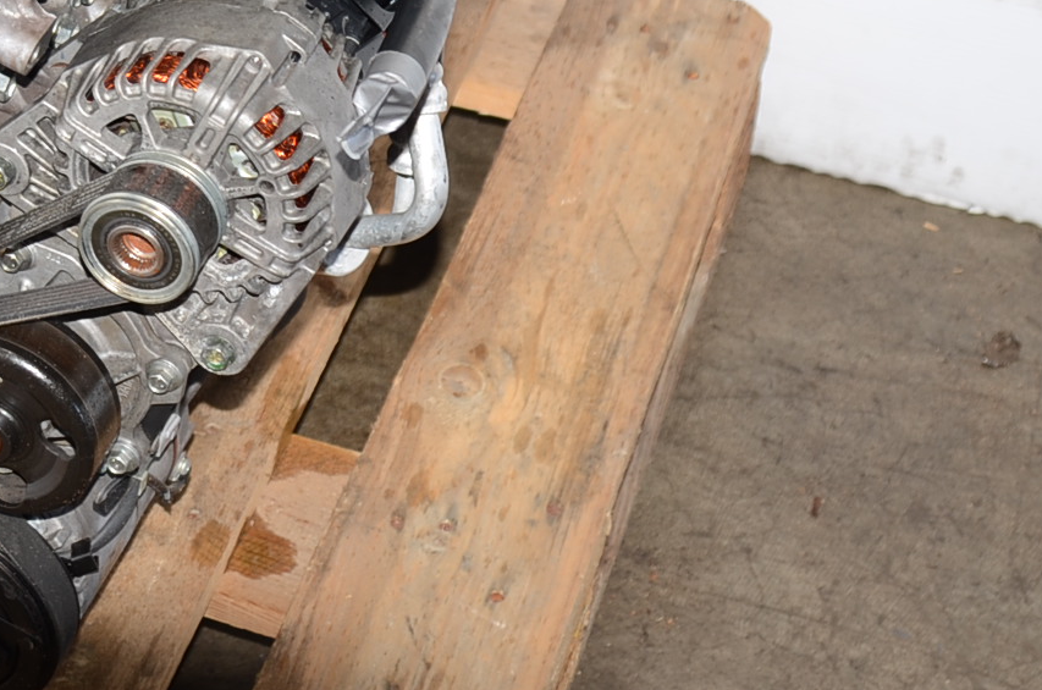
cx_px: 121
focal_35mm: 104
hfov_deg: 19.4
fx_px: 3004
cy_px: -148
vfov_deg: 12.8
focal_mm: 24
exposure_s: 1/125
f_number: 4
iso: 100
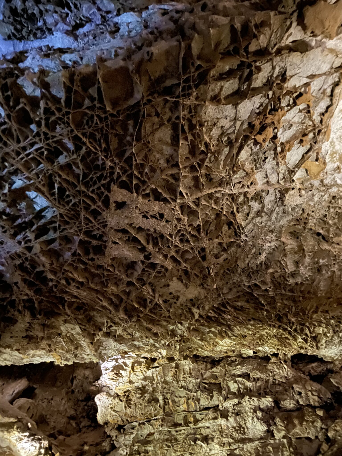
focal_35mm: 26
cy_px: 228
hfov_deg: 53.1
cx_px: 171
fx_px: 343
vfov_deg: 67.3
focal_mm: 4.2
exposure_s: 1/4
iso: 2500
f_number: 1.6
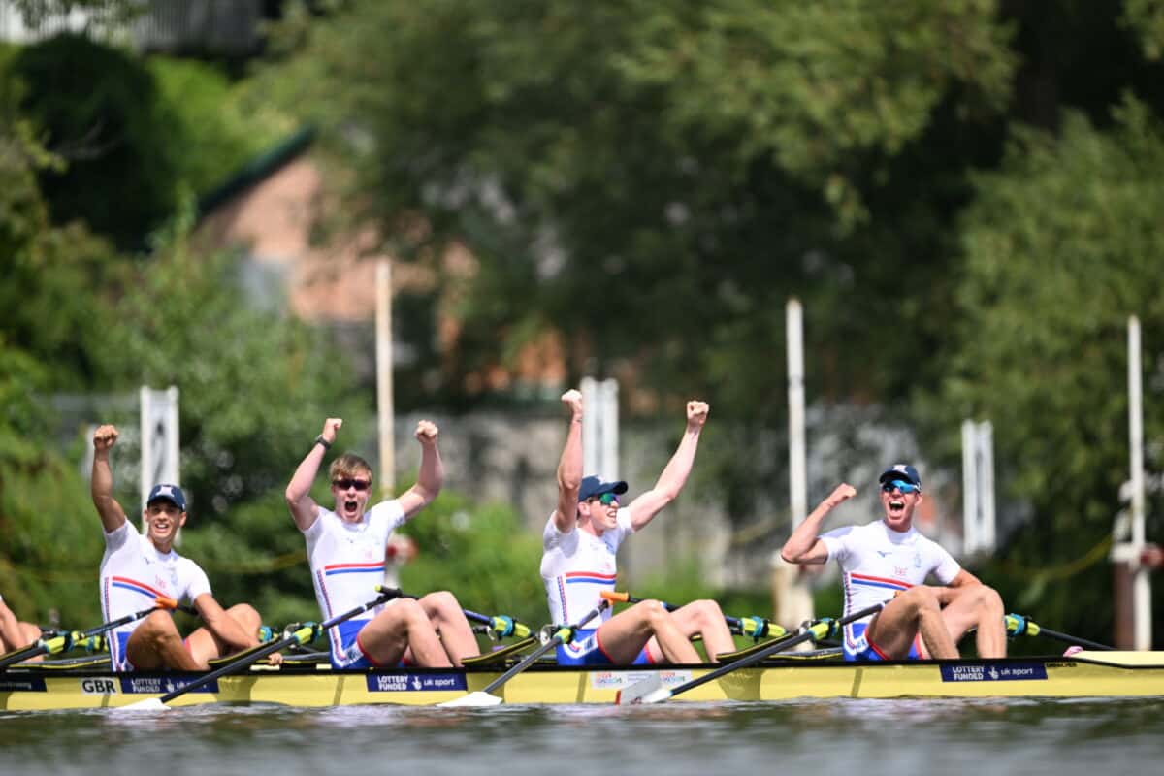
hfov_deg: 3.4
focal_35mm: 600
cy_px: 388
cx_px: 582
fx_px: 19398
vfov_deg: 2.3
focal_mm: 600
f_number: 4
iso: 160
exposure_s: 1/1250
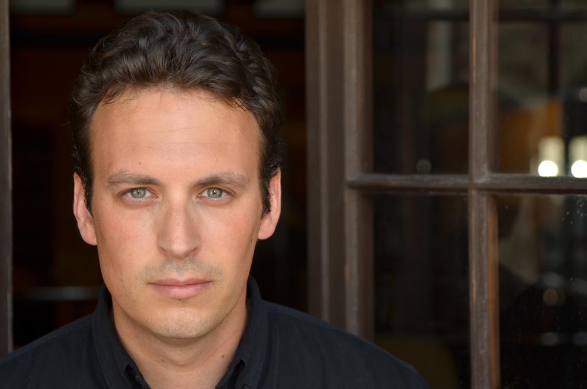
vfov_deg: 15.1
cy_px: 194
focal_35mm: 90
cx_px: 294
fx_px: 1465
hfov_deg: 22.7
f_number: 4
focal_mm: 60
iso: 100
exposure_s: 1/60
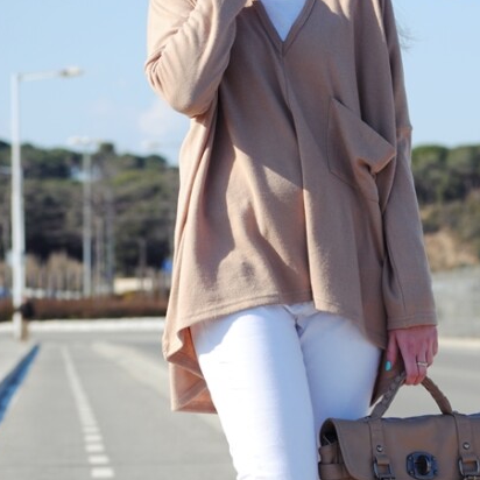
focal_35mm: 213
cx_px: 340
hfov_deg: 8.2
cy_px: 303
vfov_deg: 8.2
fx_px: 3342
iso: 100
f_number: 5.6
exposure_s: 1/400
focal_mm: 72
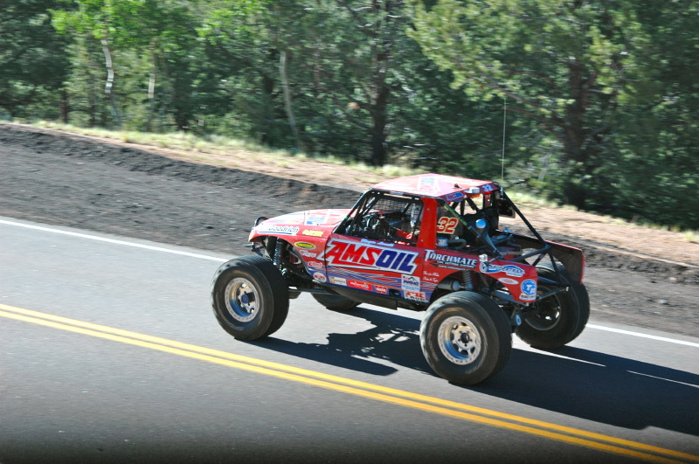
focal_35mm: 75
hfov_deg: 27.0
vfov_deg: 18.1
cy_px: 232
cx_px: 350
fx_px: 1454
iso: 200
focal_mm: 50
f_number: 8
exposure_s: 1/250
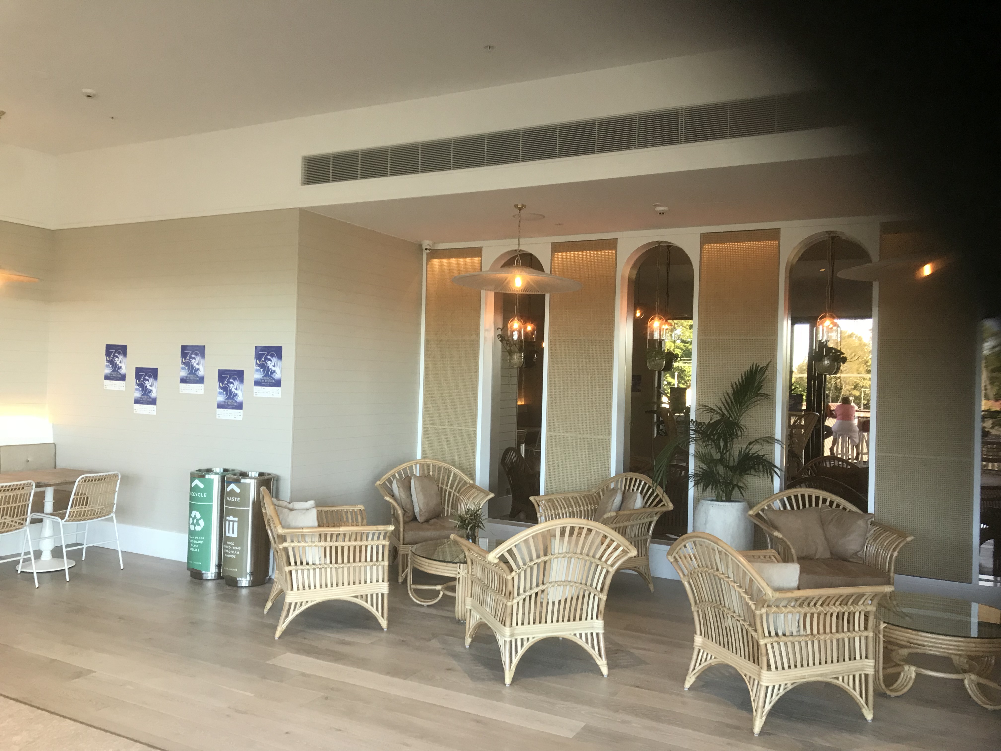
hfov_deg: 63.4
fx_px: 810
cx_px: 500
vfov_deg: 49.7
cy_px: 376
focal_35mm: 28
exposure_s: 1/25
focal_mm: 3.99
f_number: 1.8
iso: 32
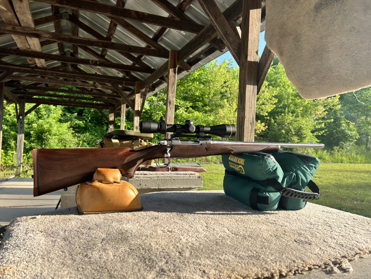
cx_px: 186
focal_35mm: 26
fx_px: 279
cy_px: 140
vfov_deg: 53.1
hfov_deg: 67.3
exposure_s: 1/1009
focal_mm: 5.7
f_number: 1.5
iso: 50
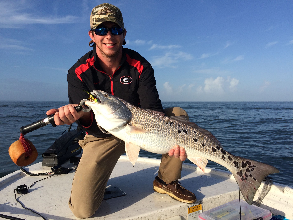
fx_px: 245
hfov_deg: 61.7
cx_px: 146
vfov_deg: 48.2
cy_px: 110
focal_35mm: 29
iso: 32
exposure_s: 1/2933
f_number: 2.2
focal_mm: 4.15
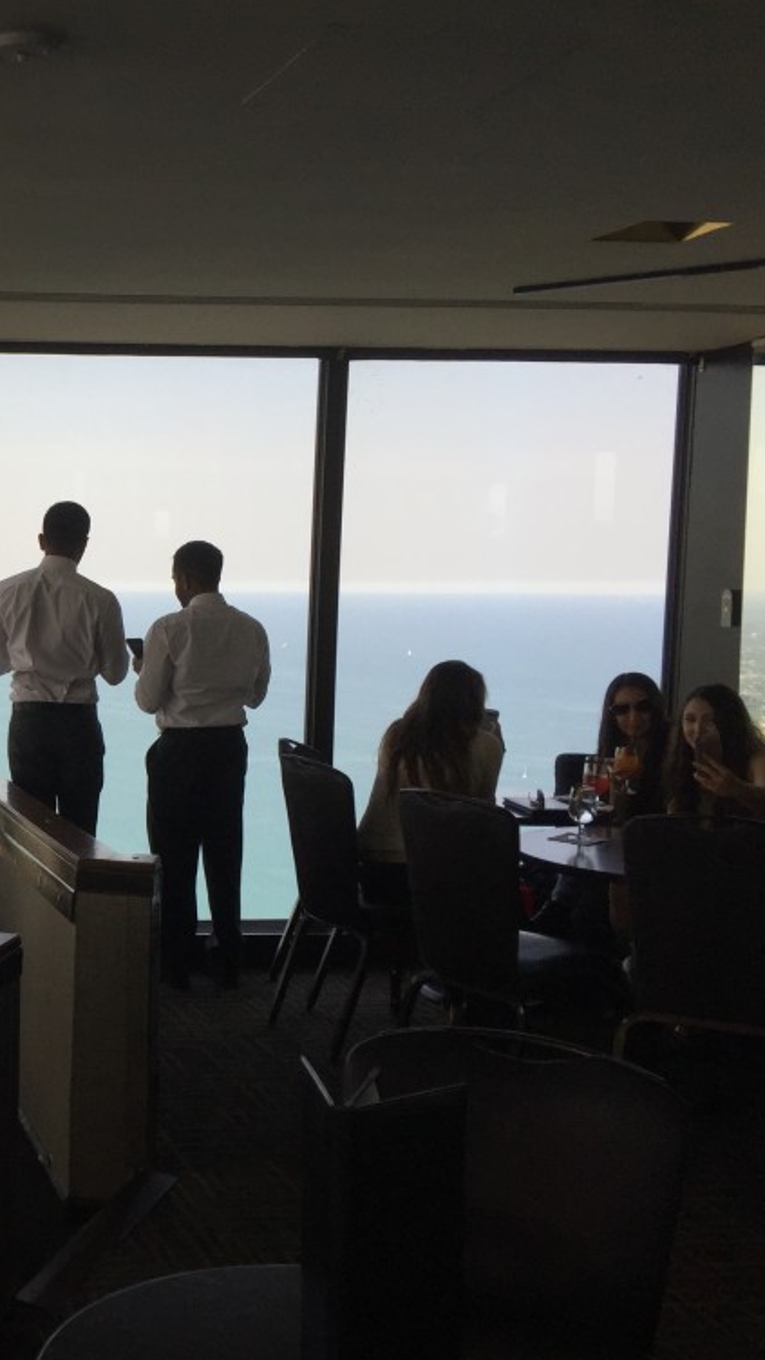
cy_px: 691
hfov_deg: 25.0
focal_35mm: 43
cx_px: -150
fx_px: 1551
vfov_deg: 47.4
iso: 32
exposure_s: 1/408
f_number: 2.2
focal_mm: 4.15
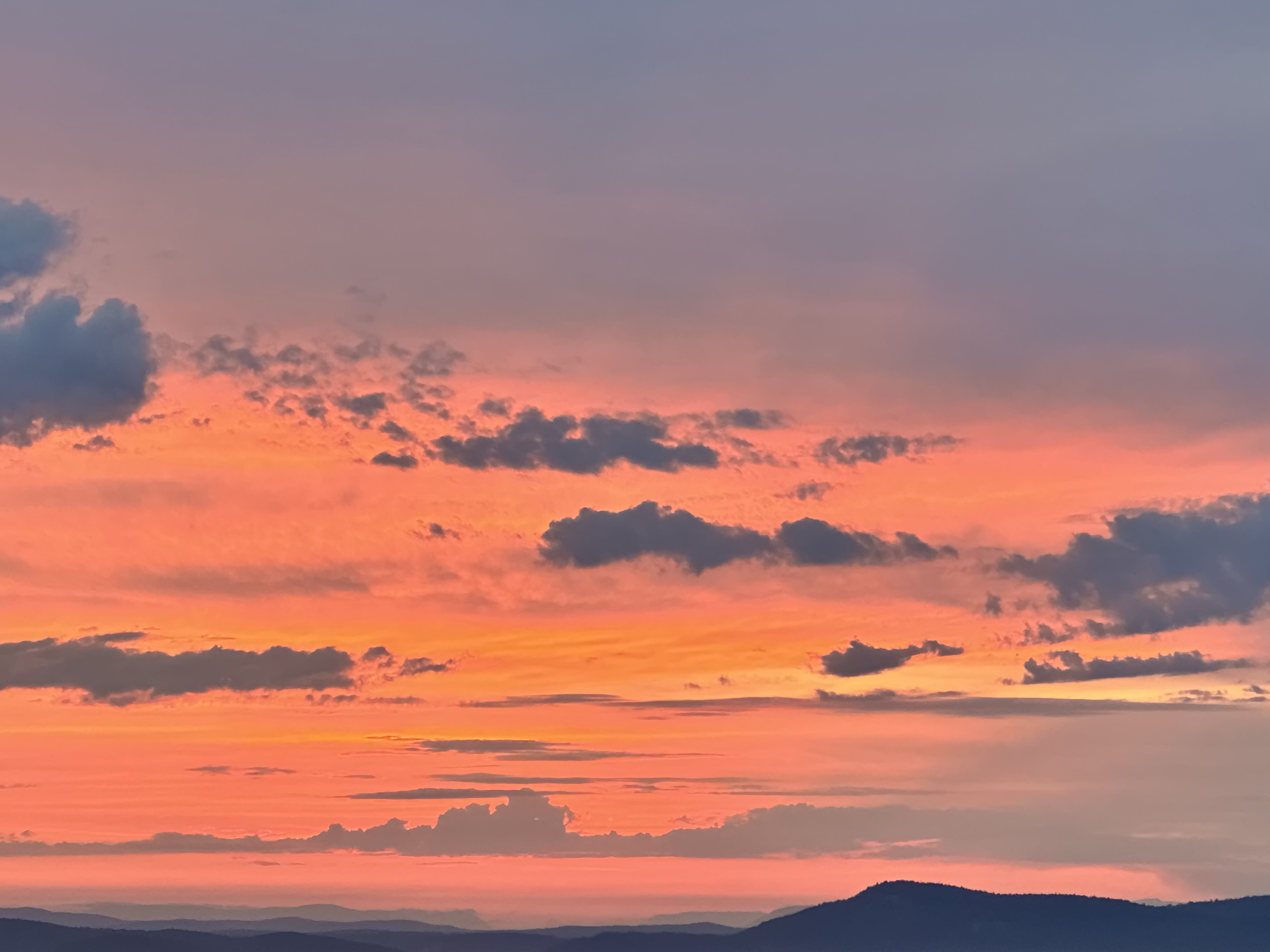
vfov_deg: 13.7
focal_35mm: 108
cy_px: 536
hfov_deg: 18.2
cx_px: 457
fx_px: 3962
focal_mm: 9
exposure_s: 1/99
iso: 125
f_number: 2.8
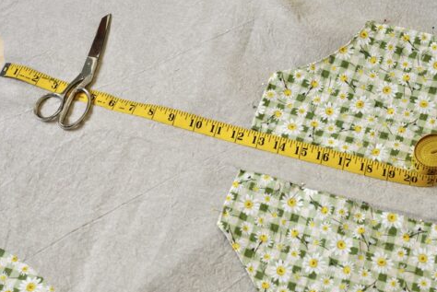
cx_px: 258
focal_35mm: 76
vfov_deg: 18.0
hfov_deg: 26.6
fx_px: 923
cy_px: 152
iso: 2500
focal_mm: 60
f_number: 5.6
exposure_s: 1/200
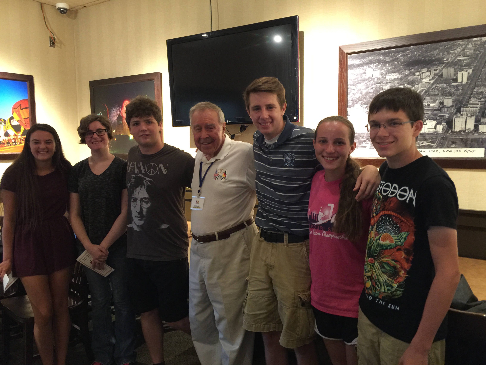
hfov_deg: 61.7
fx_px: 407
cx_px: 243
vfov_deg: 48.2
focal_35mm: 29
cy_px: 182
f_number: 2.2
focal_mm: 4.15
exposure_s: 1/4
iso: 100
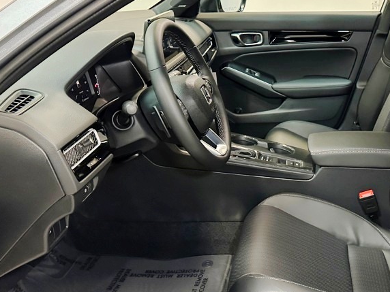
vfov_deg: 33.6
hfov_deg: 42.6
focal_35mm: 43
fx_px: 484
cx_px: 290
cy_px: 150
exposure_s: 1/40
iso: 800
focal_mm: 6.86
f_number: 1.78
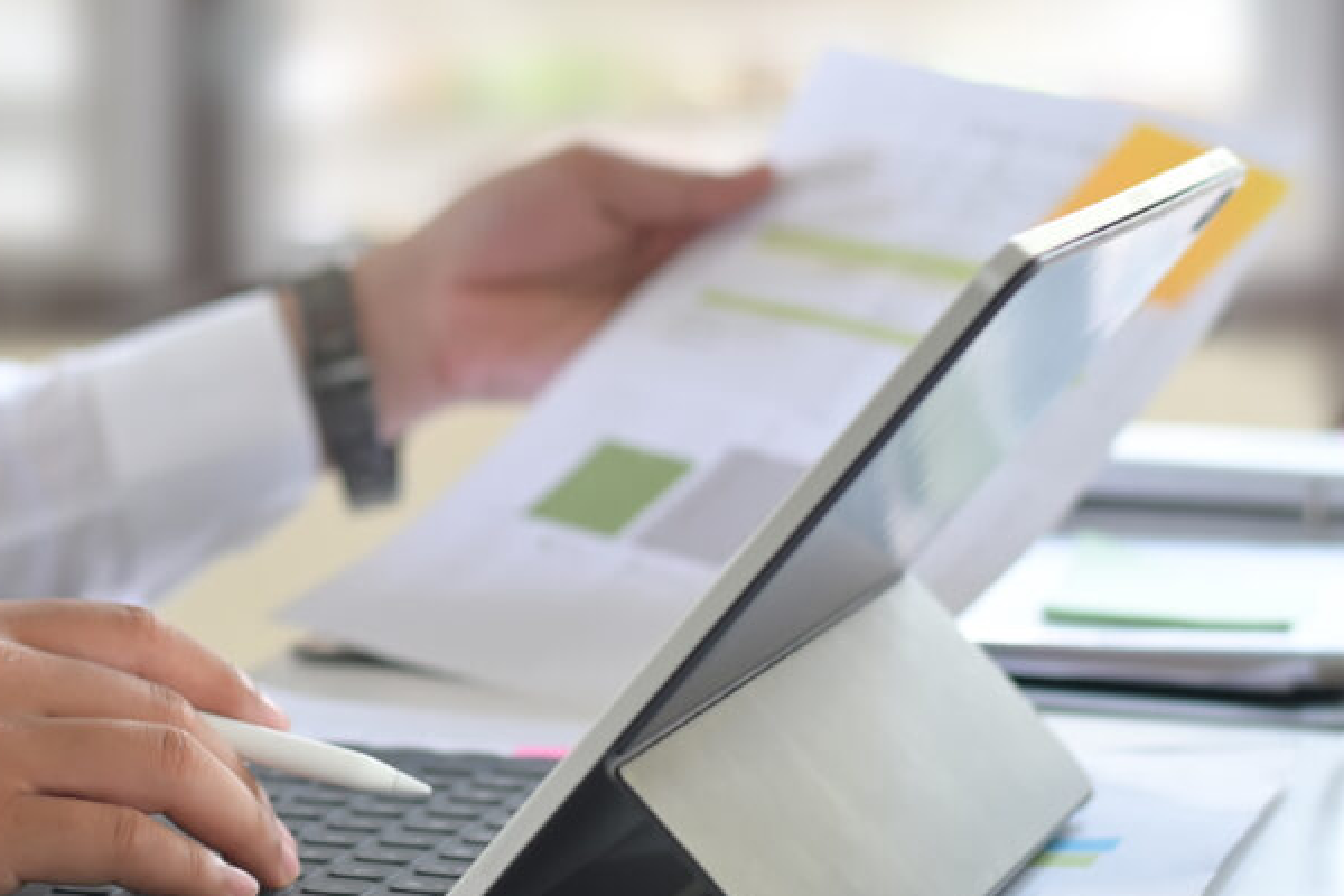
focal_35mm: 128
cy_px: 408
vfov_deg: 10.7
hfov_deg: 16.0
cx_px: 381
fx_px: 4778
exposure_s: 1/15
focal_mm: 50
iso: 200
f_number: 2.8
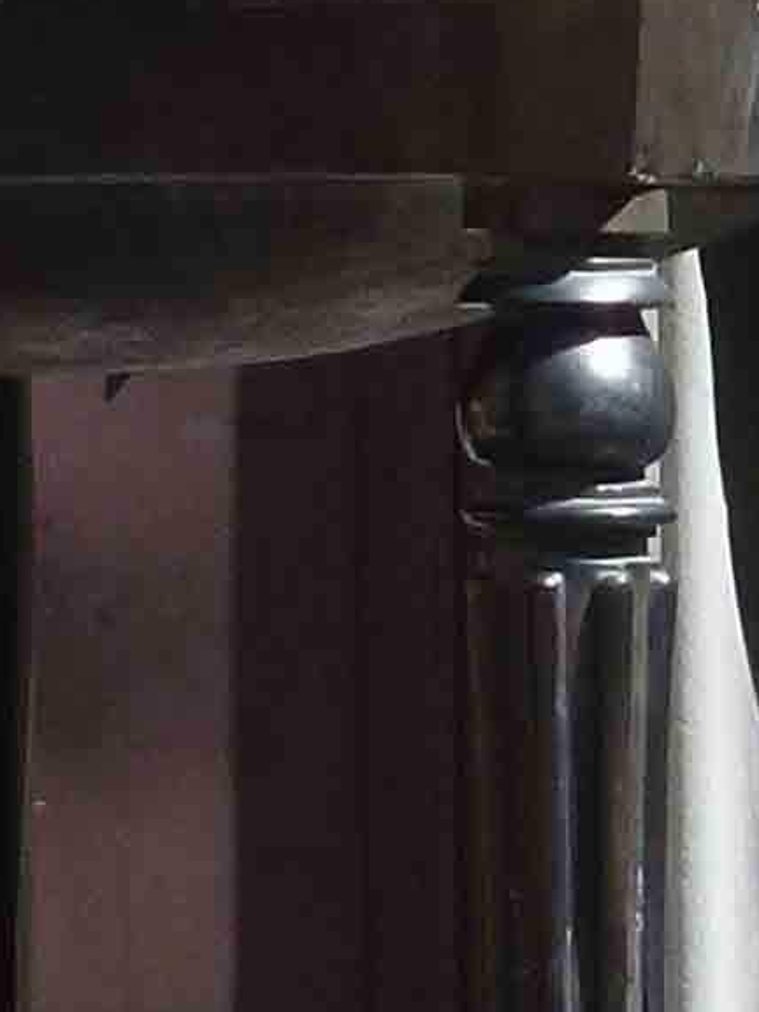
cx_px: -88
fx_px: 11402
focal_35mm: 390
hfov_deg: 3.8
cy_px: -1360
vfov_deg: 5.0
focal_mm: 9.4
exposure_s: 1/400
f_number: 4.3
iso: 100
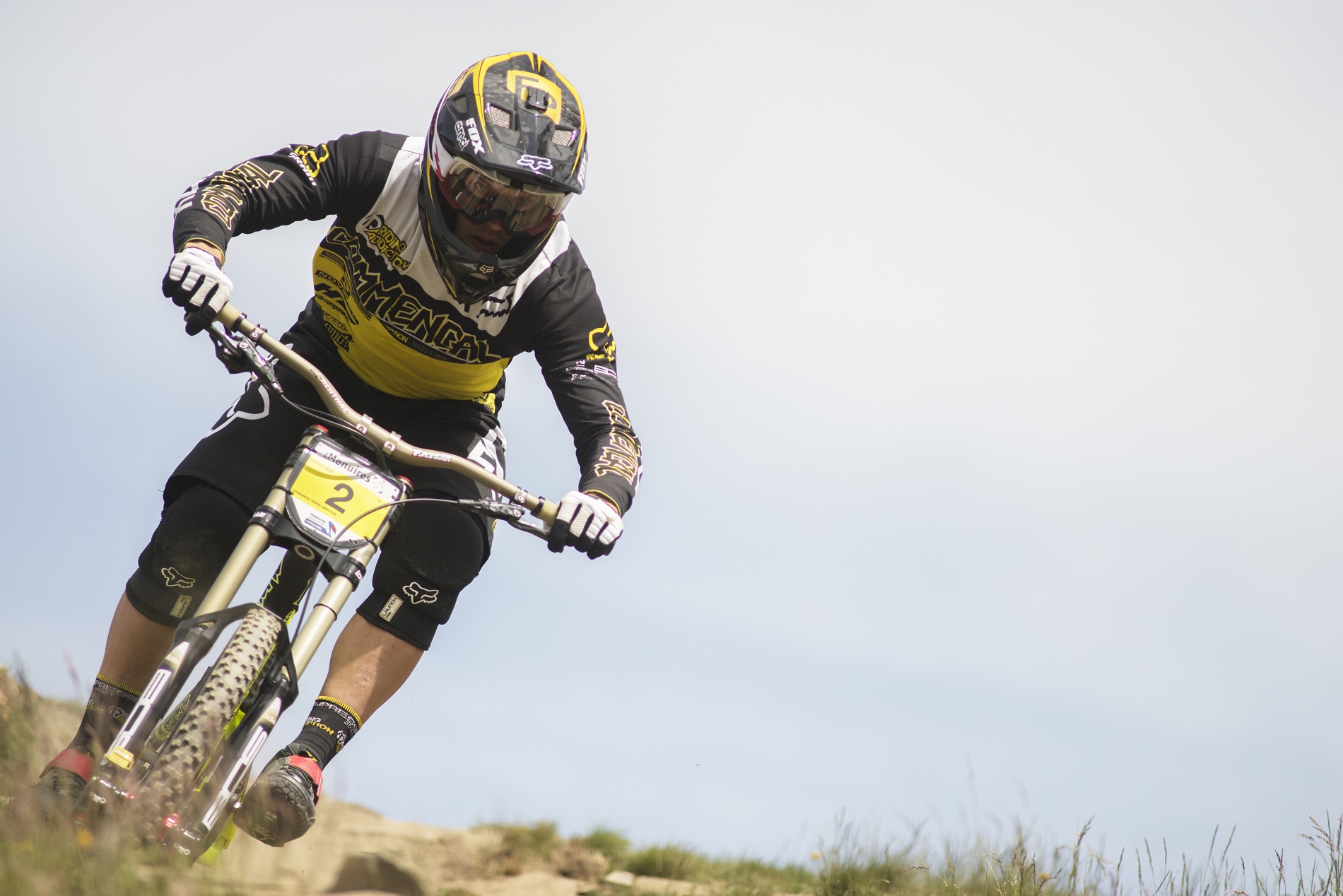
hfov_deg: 6.9
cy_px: 448
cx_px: 672
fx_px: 11194
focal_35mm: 300
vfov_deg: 4.6
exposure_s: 1/5000
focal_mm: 300
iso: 250
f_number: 4
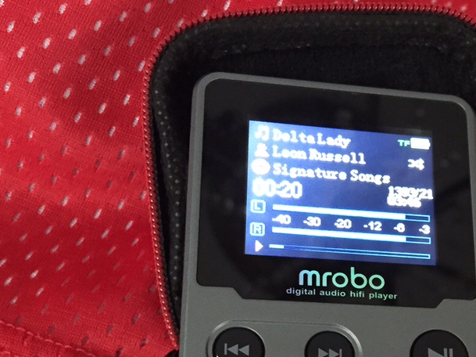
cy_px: 373
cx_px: 397
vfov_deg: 22.9
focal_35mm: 61
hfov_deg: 30.7
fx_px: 838
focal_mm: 4.15
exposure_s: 1/15
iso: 500
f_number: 2.2
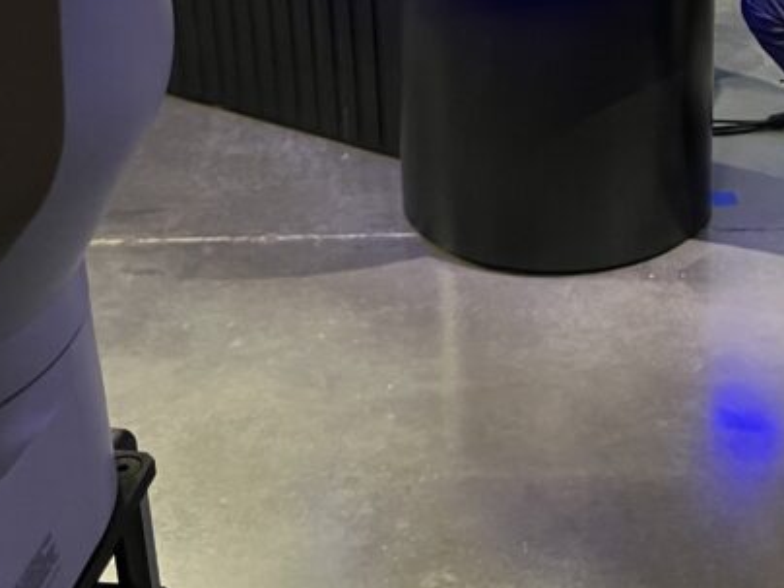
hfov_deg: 27.3
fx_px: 1608
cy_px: 29
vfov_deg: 20.2
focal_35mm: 71
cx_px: 497
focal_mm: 3.99
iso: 160
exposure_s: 1/60
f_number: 1.8
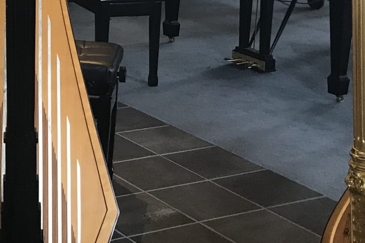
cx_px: -32
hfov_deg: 19.2
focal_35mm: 102
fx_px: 1034
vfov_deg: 12.8
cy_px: -105
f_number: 1.8
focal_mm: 3.99
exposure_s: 1/30
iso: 25
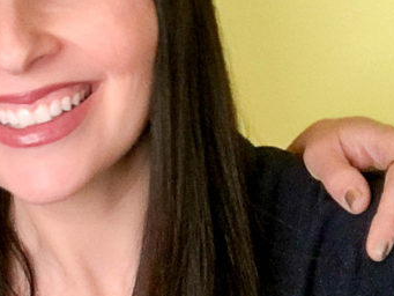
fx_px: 1059
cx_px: -119
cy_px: 138
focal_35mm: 93
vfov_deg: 15.9
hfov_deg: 19.4
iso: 80
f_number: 2.2
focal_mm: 2.65
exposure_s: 1/15
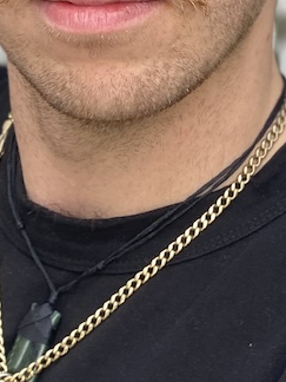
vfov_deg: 9.2
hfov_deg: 6.9
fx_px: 2357
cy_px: 164
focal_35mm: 214
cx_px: 149
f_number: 2
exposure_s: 1/197
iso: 20
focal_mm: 6
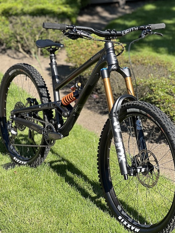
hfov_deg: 14.1
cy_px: 76
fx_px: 708
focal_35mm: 105
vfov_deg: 18.7
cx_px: 82
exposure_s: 1/197
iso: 25
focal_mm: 9
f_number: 2.8
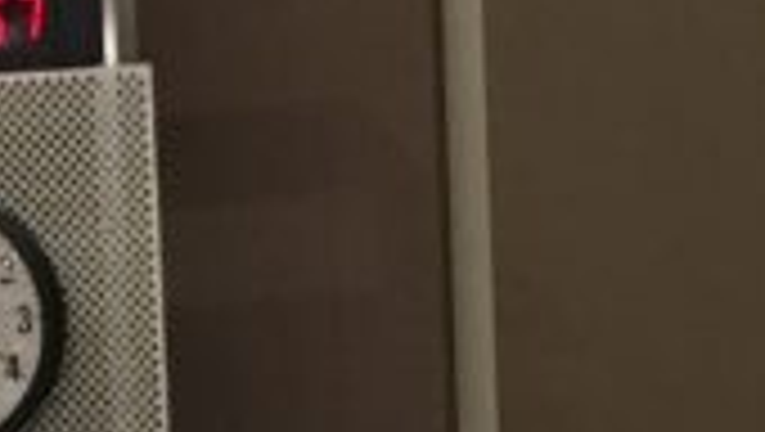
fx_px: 3858
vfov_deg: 6.2
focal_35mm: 190
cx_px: 540
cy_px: 842
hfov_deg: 11.3
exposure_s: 1/30
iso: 160
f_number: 2.2
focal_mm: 4.15
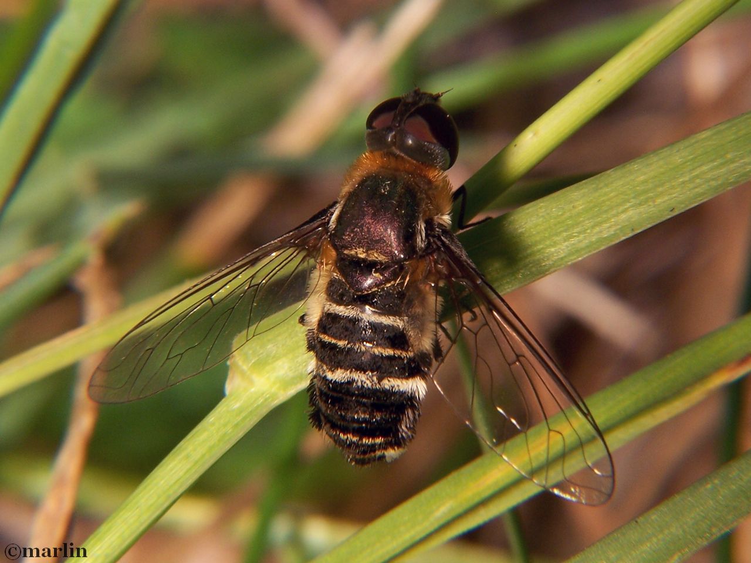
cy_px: 282
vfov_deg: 15.7
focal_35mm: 94
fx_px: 2039
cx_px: 376
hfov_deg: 20.9
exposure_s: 1/500
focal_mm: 15.6
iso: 80
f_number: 8
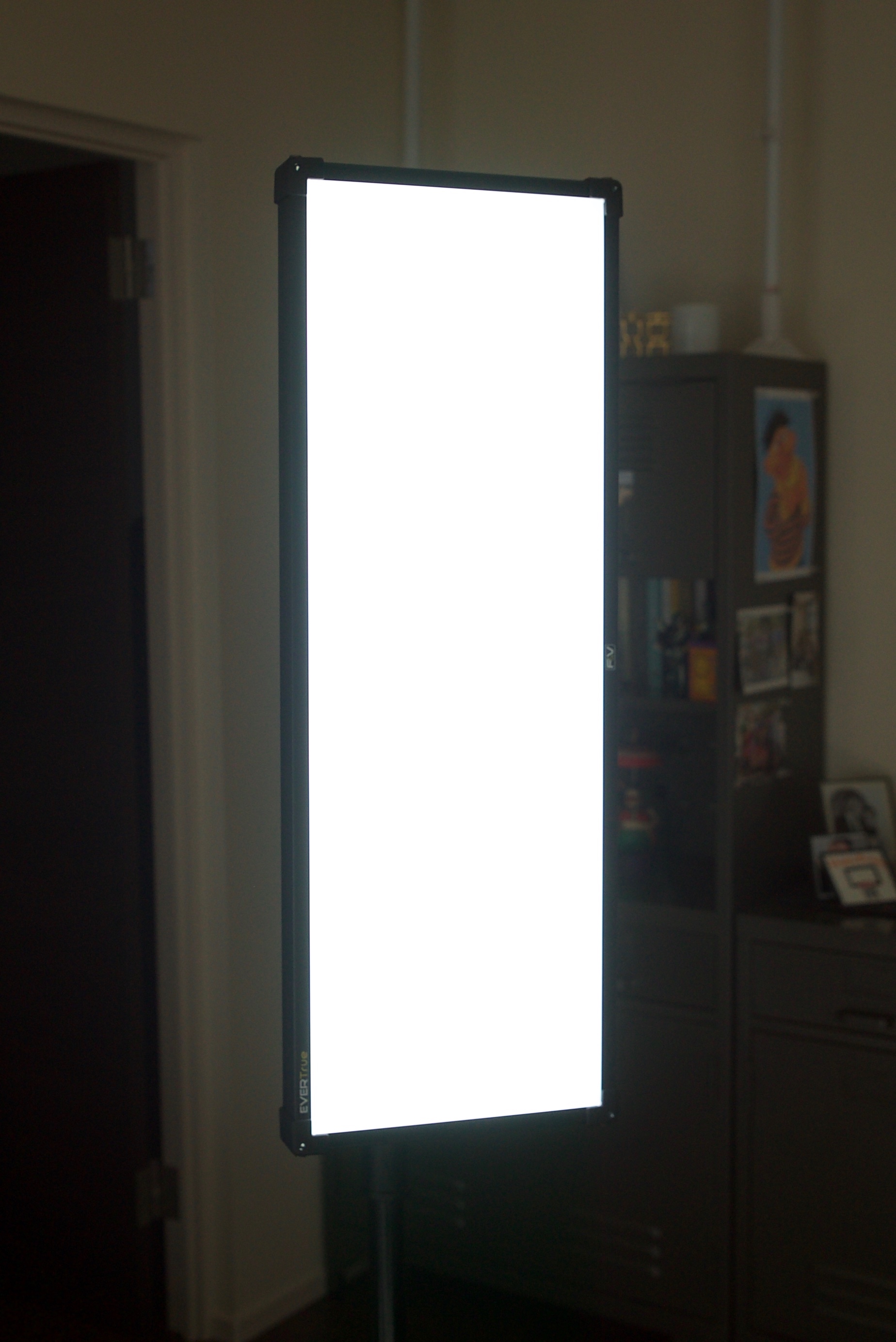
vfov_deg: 43.6
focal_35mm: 45
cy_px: 671
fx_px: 1678
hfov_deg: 29.9
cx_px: 448
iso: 800
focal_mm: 30
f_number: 3.5
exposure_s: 1/1000
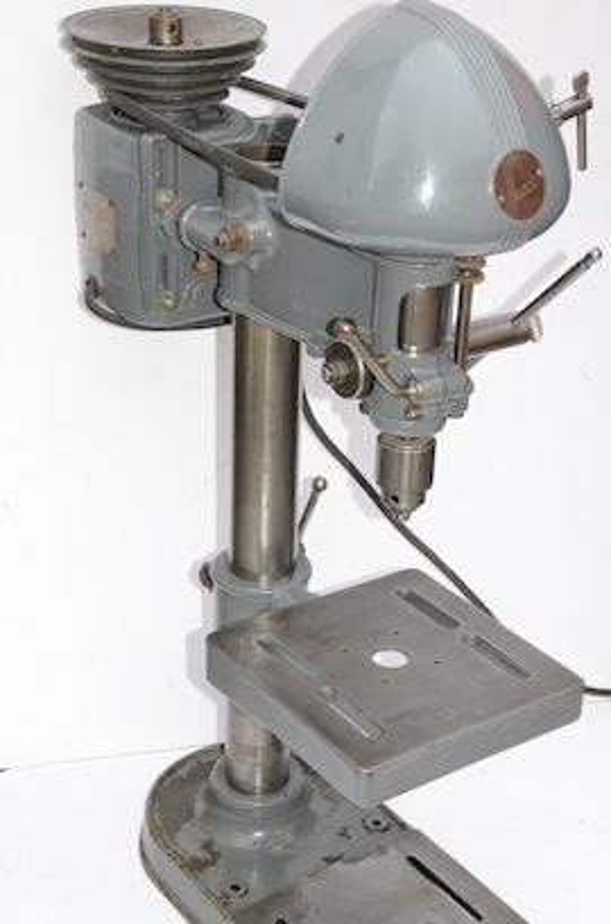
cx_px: 306
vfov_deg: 32.0
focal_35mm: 63
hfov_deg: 21.5
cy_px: 462
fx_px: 1612
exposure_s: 1/60
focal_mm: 42
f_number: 14
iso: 400
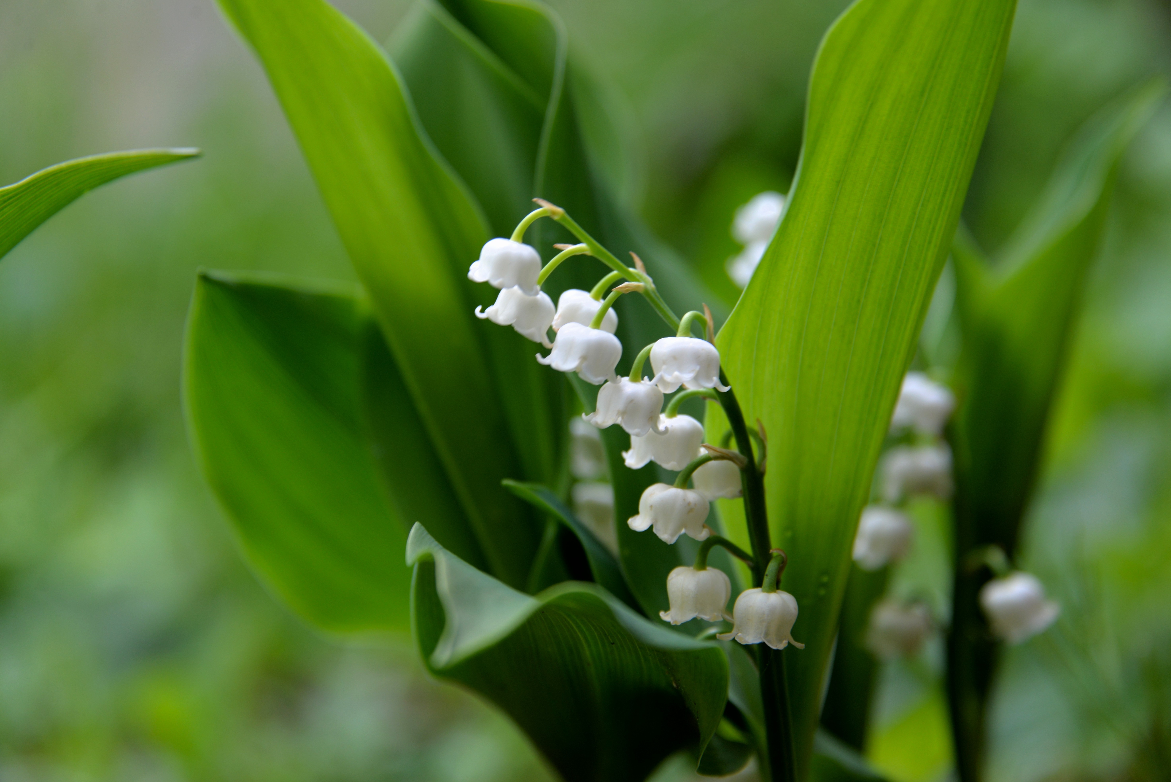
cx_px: 586
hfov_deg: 16.4
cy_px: 391
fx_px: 4067
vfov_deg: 11.0
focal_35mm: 125
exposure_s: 1/125
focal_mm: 125
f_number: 5.6
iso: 360
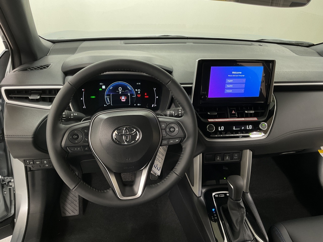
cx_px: 162
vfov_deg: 48.2
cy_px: 121
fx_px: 271
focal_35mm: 29
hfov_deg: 61.7
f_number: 1.8
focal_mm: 3
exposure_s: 1/60
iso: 160
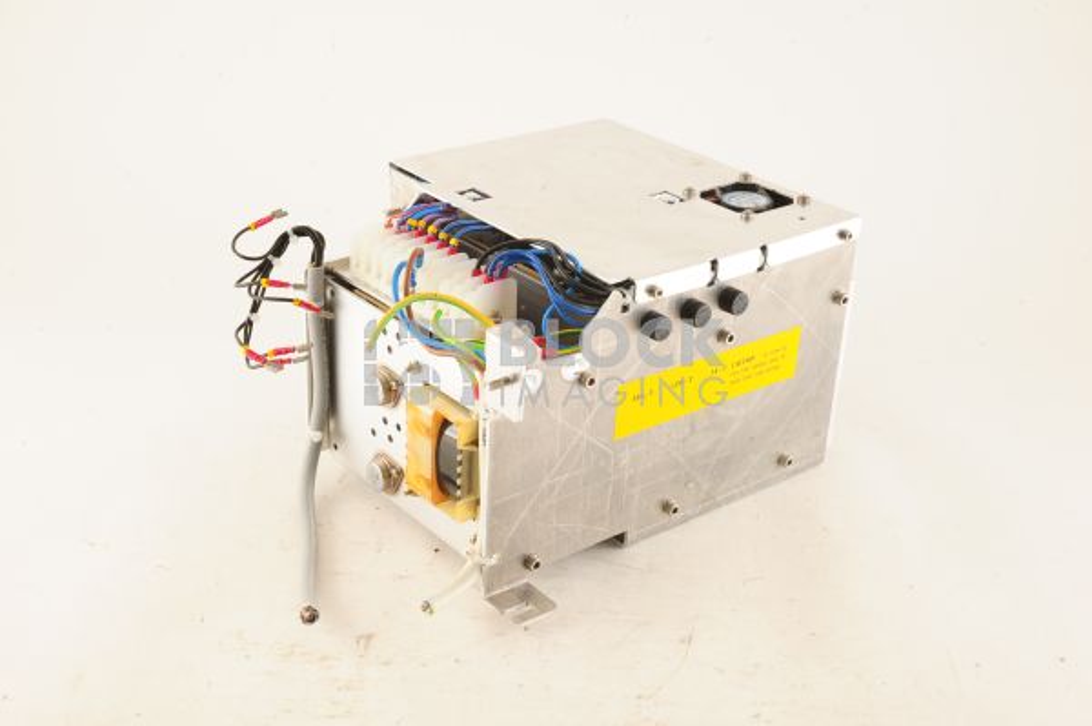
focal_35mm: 50
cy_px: 363
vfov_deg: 26.9
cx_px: 546
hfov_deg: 39.6
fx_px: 1515
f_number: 14
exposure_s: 1/160
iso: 1600
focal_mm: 50
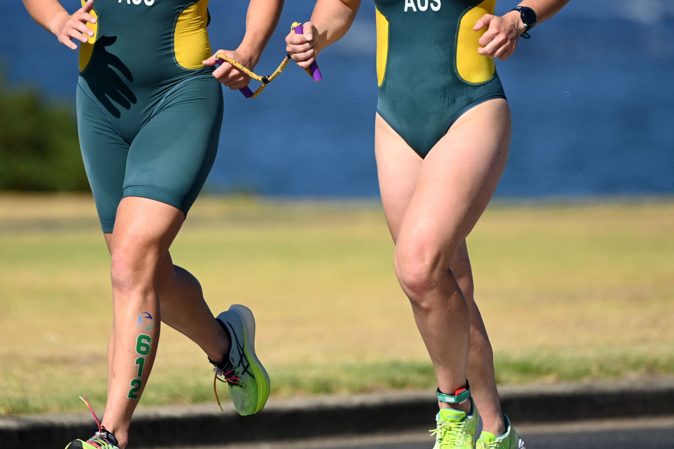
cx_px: 302
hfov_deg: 3.3
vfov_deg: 2.2
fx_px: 11719
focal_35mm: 626
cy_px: 136
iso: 200
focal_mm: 350
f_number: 4
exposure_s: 1/2500
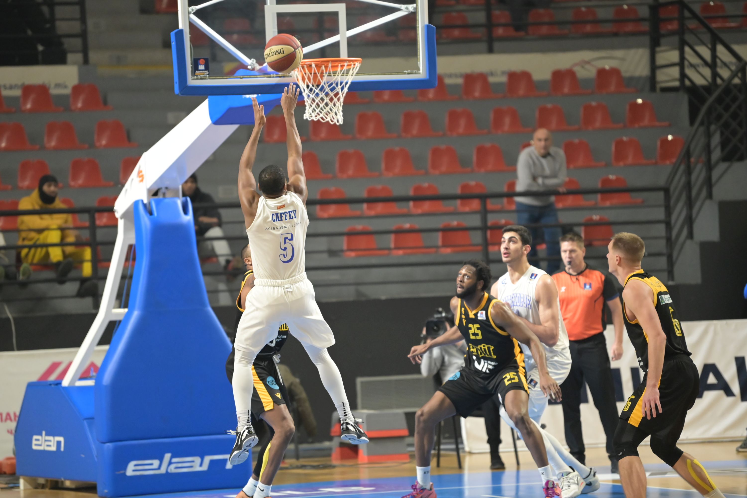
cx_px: 374
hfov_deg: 10.3
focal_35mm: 200
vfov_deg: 6.9
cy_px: 249
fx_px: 4150
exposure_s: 1/1000
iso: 5000
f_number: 2.8
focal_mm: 200
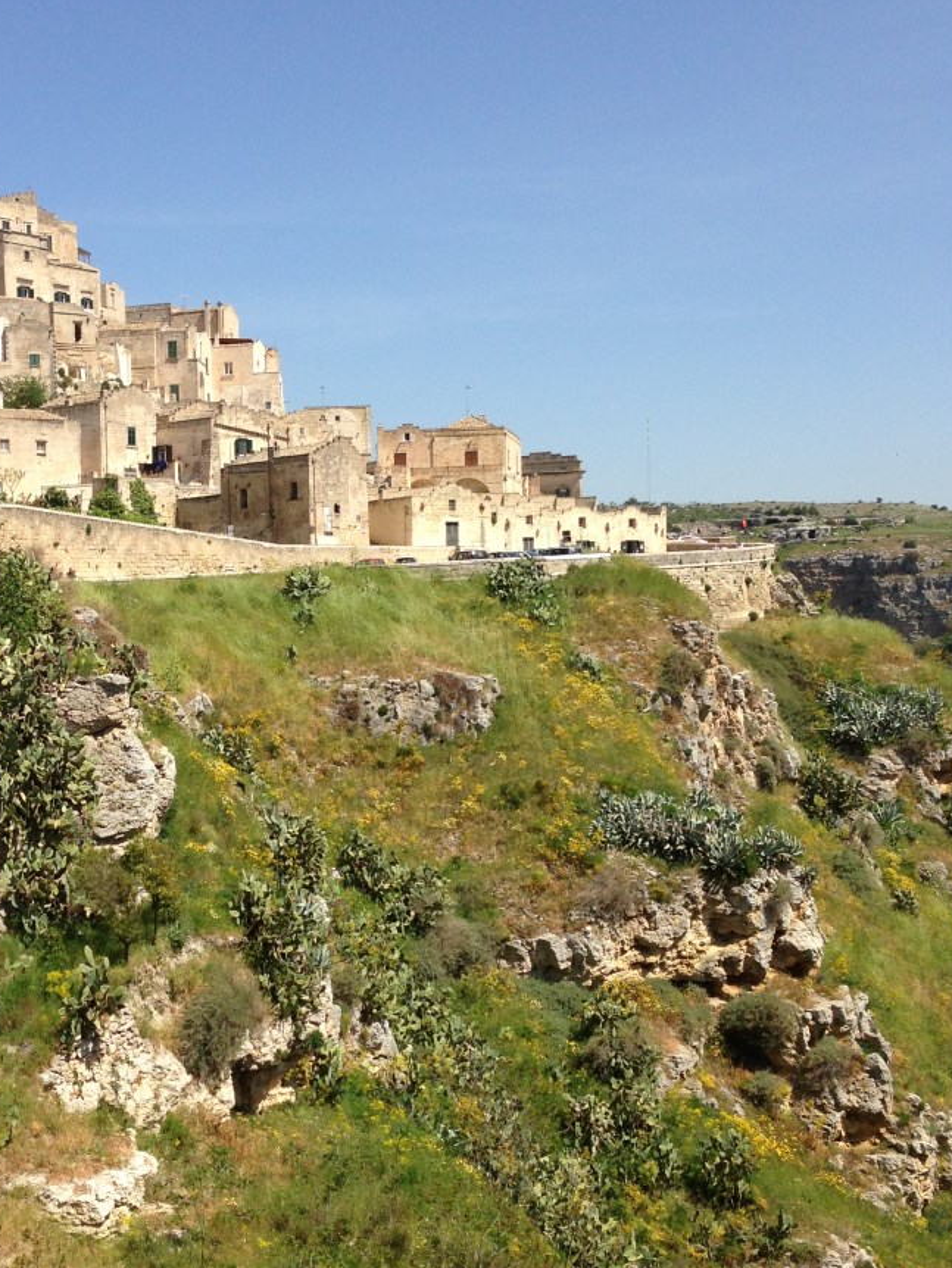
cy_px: 691
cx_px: 260
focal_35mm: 49
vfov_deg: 38.9
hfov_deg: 29.3
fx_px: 1796
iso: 50
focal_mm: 4.13
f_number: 2.4
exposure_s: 1/1748
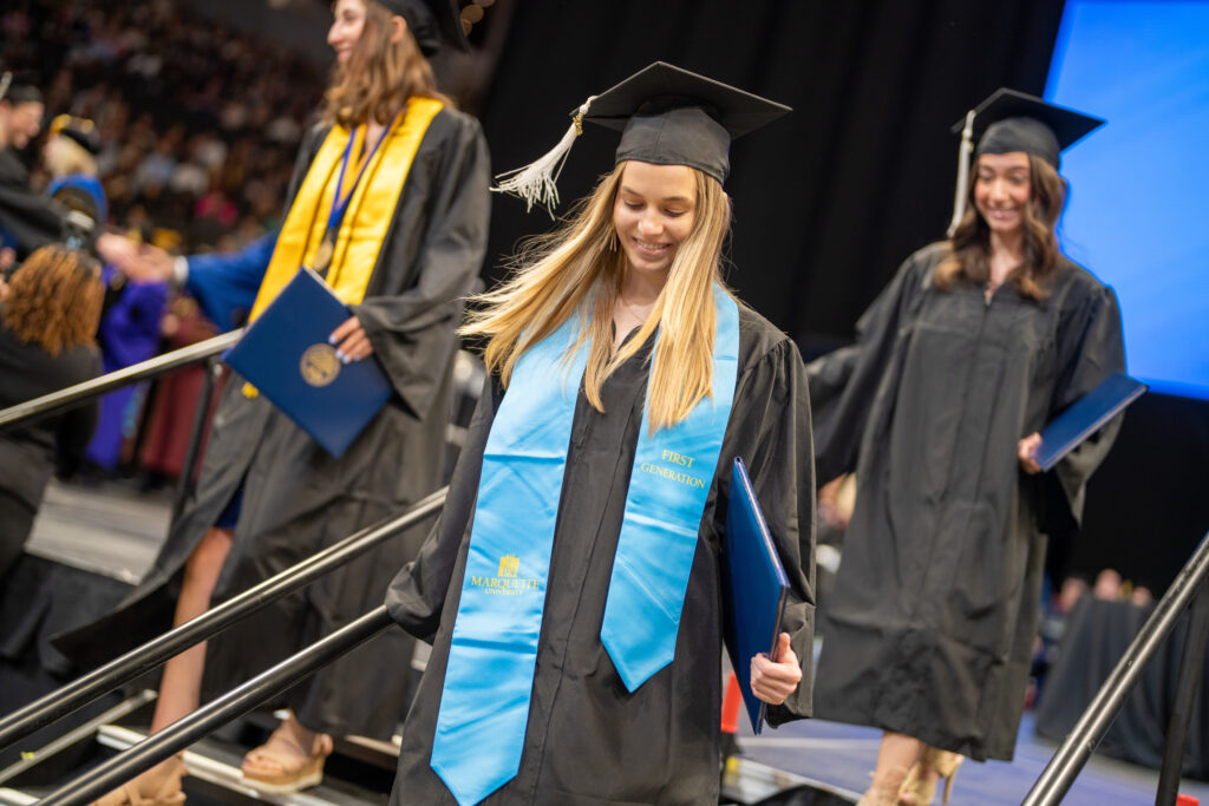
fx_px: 1679
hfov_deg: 39.6
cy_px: 403
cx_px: 604
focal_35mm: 50
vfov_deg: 27.0
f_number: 1.2
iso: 320
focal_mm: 50
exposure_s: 1/250
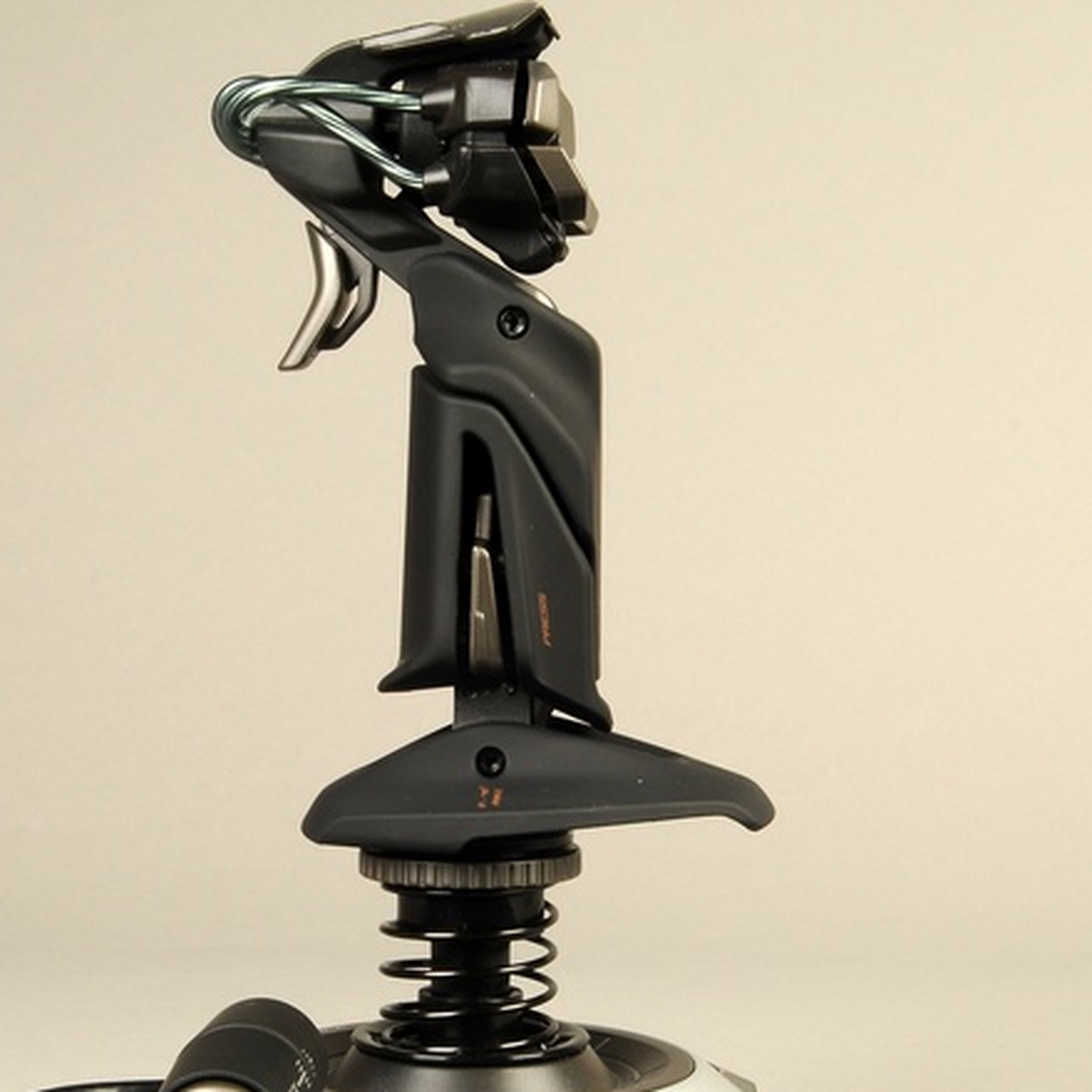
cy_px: 764
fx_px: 2748
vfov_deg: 22.3
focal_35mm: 77
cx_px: 494
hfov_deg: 22.5
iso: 200
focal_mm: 26
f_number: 18
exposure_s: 1/80
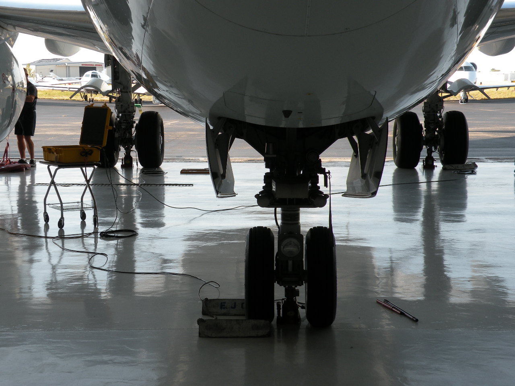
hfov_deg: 29.0
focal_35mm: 67
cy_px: 193
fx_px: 997
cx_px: 258
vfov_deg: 21.9
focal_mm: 11.9
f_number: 4.5
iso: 64
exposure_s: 1/144
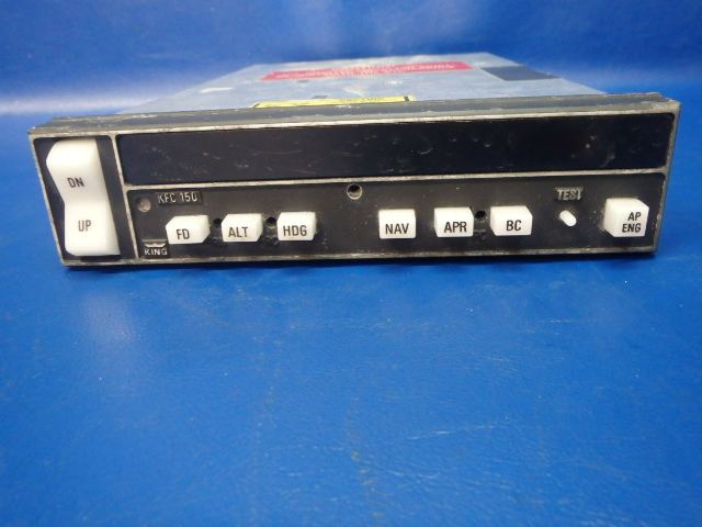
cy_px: 264
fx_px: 568
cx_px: 351
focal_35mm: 28
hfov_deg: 63.4
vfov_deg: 49.7
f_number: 3.9
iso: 800
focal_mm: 5
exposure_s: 1/20
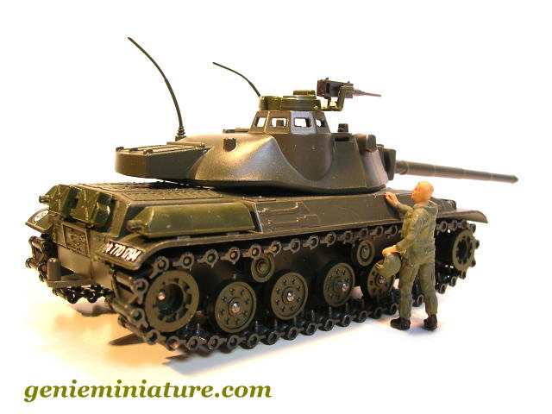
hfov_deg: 49.0
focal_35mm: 38
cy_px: 207
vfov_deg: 37.7
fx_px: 606
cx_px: 276
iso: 100
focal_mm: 5.8
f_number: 2.8
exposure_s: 1/45
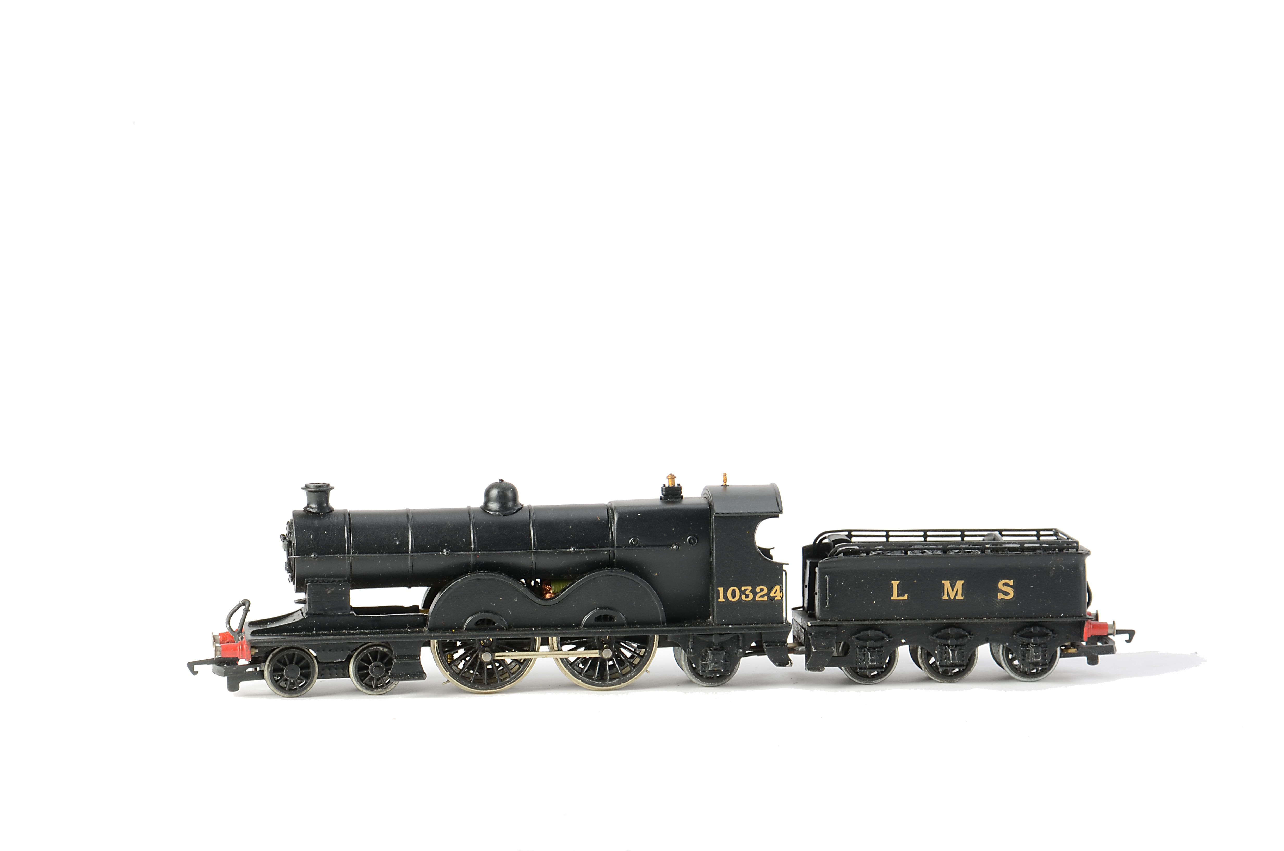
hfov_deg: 13.1
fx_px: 5606
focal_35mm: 158
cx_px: 642
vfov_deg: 8.7
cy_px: 426
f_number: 18
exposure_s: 1/60
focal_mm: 105
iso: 100
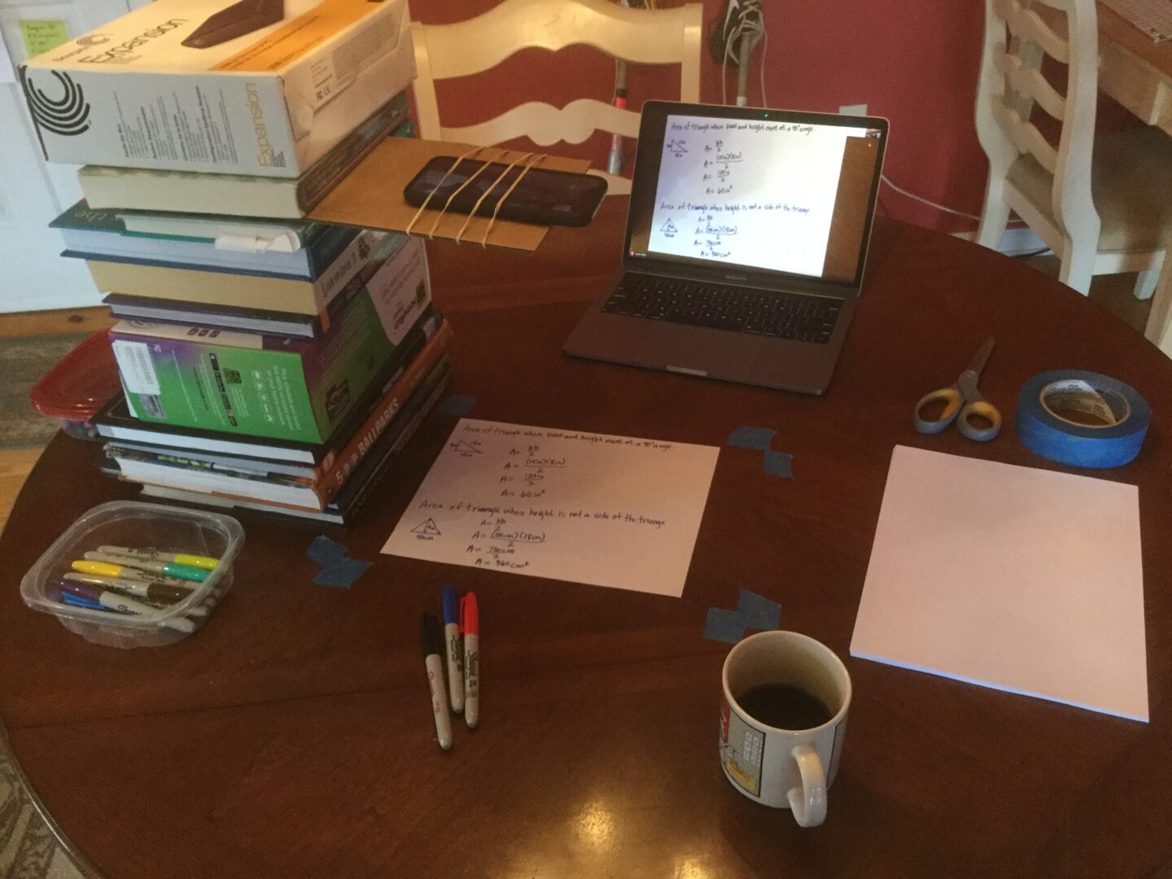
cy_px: 440
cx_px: 586
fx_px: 1050
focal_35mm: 31
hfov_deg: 58.4
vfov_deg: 45.4
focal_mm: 3.3
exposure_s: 1/30
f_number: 2.4
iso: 200
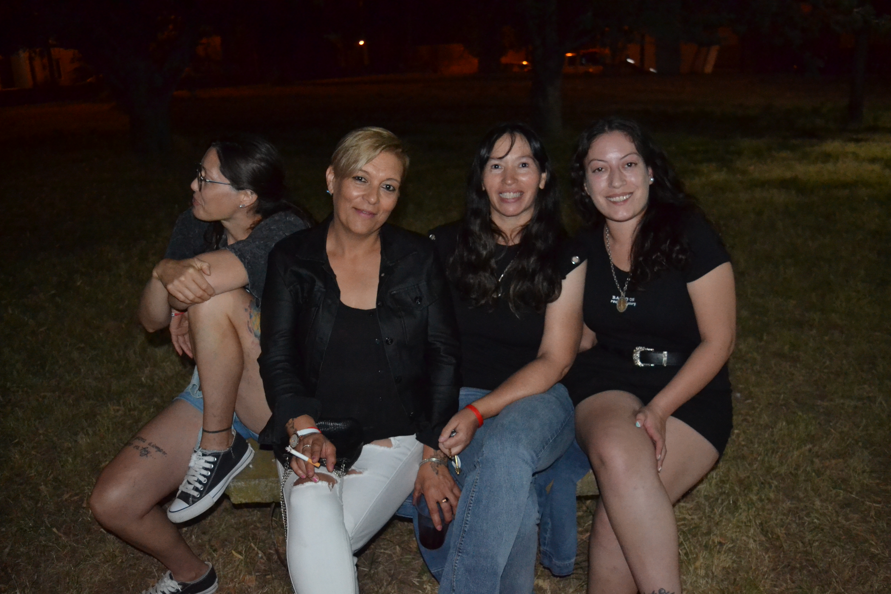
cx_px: 446
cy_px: 297
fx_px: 817
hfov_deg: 57.2
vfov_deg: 40.0
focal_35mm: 33
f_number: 3.8
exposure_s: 1/60
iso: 3200
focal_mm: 22
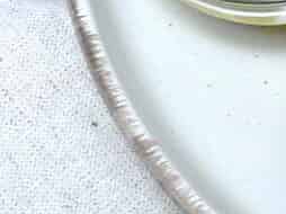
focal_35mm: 248
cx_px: 685
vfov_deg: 5.9
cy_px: -145
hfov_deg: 7.5
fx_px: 2047
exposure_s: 1/10
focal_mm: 8.2
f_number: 2.8
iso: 200
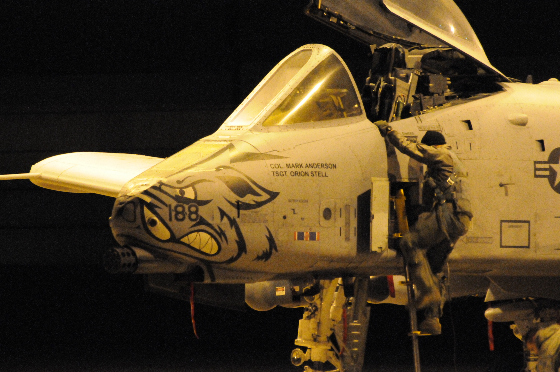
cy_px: 186
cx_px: 280
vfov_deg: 3.0
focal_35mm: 450
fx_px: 6991
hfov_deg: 4.6
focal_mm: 300
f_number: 7.1
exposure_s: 1/30
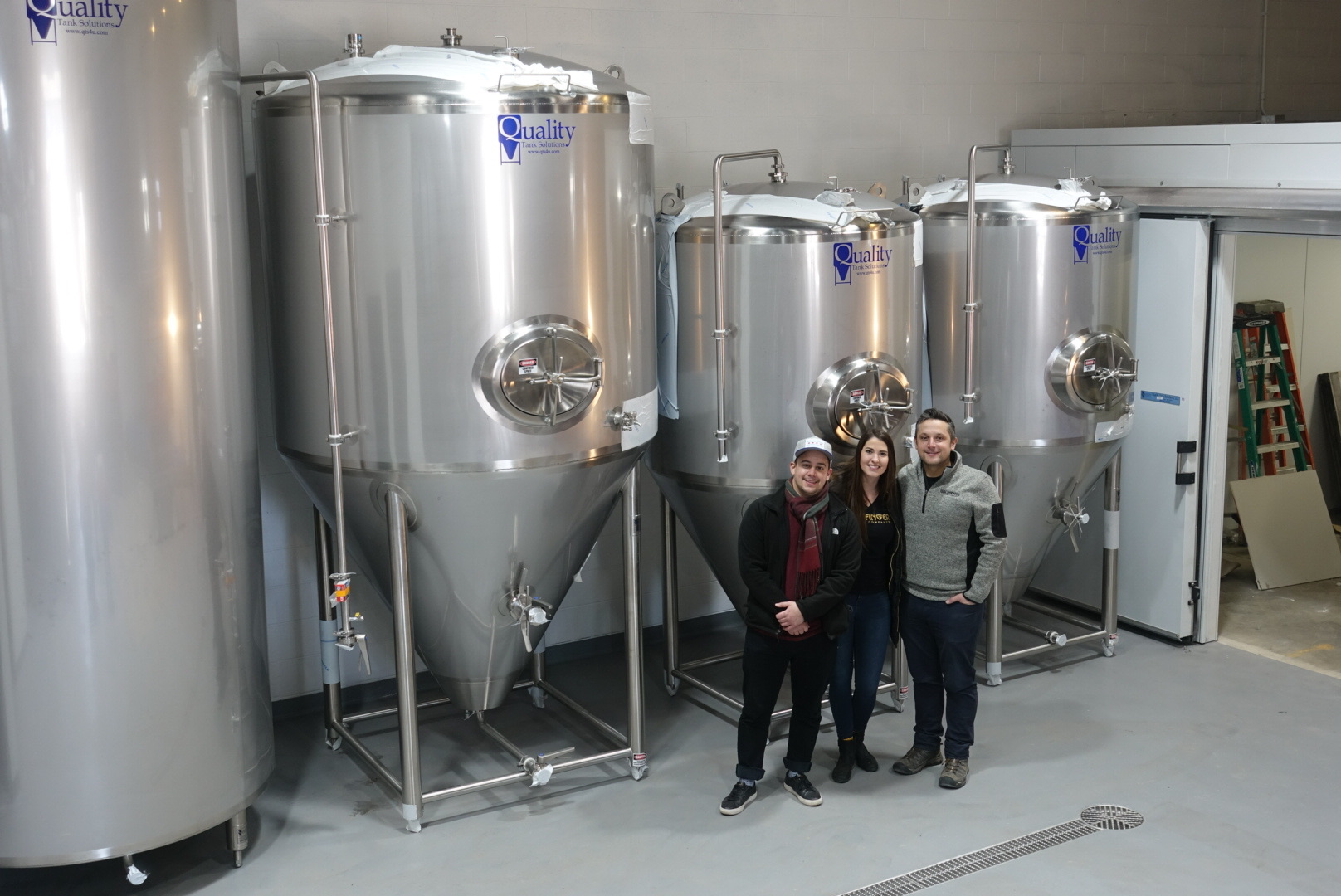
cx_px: 670
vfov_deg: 31.9
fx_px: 1566
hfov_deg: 46.4
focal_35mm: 42
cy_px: 448
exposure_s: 1/50
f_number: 2.8
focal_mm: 15.52
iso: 250
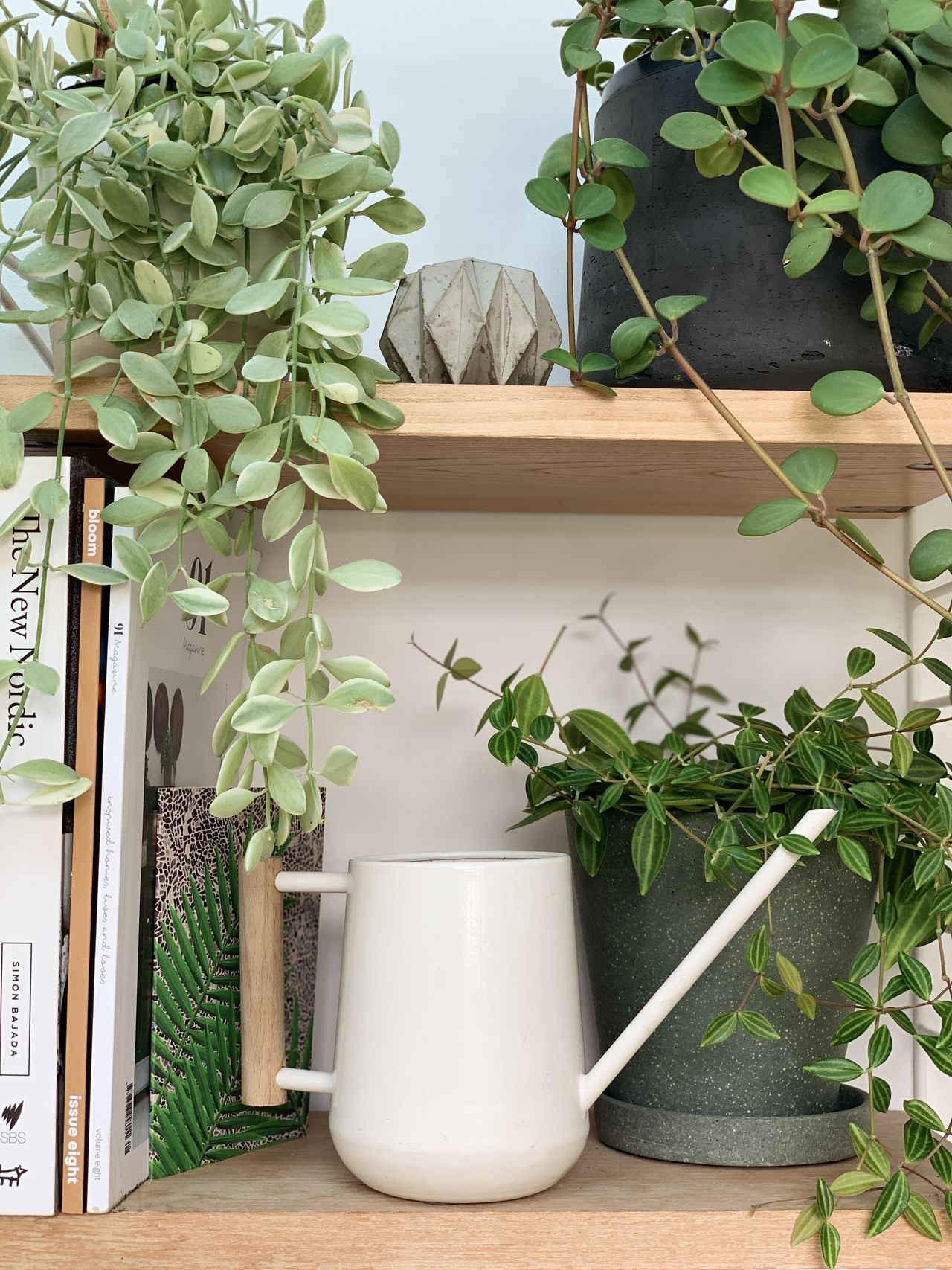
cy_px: 635
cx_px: 476
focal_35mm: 52
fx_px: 1907
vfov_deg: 36.8
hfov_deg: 28.0
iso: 20
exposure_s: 1/122
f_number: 2.4
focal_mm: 6
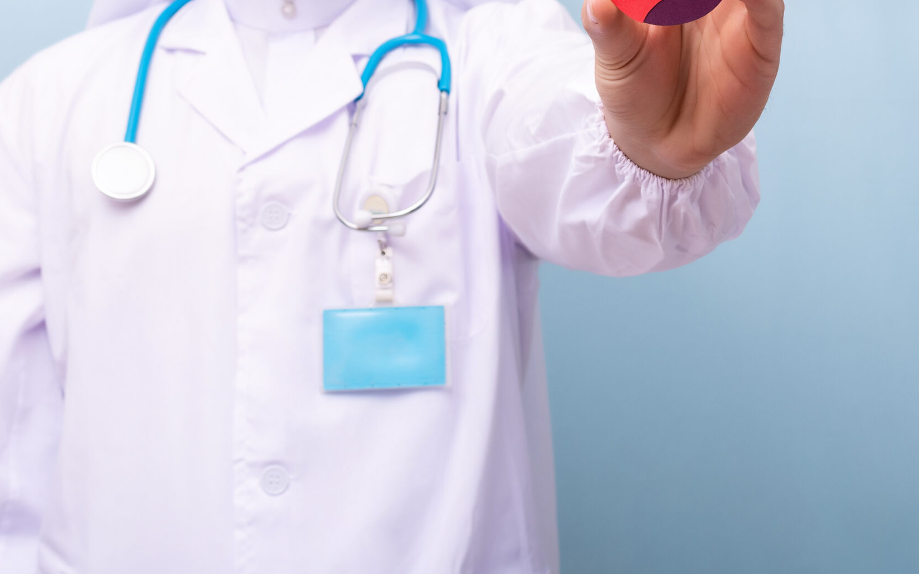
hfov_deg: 25.0
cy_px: 101
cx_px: 420
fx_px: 2073
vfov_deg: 15.6
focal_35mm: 83
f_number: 5.6
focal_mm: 35
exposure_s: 1/250
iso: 100
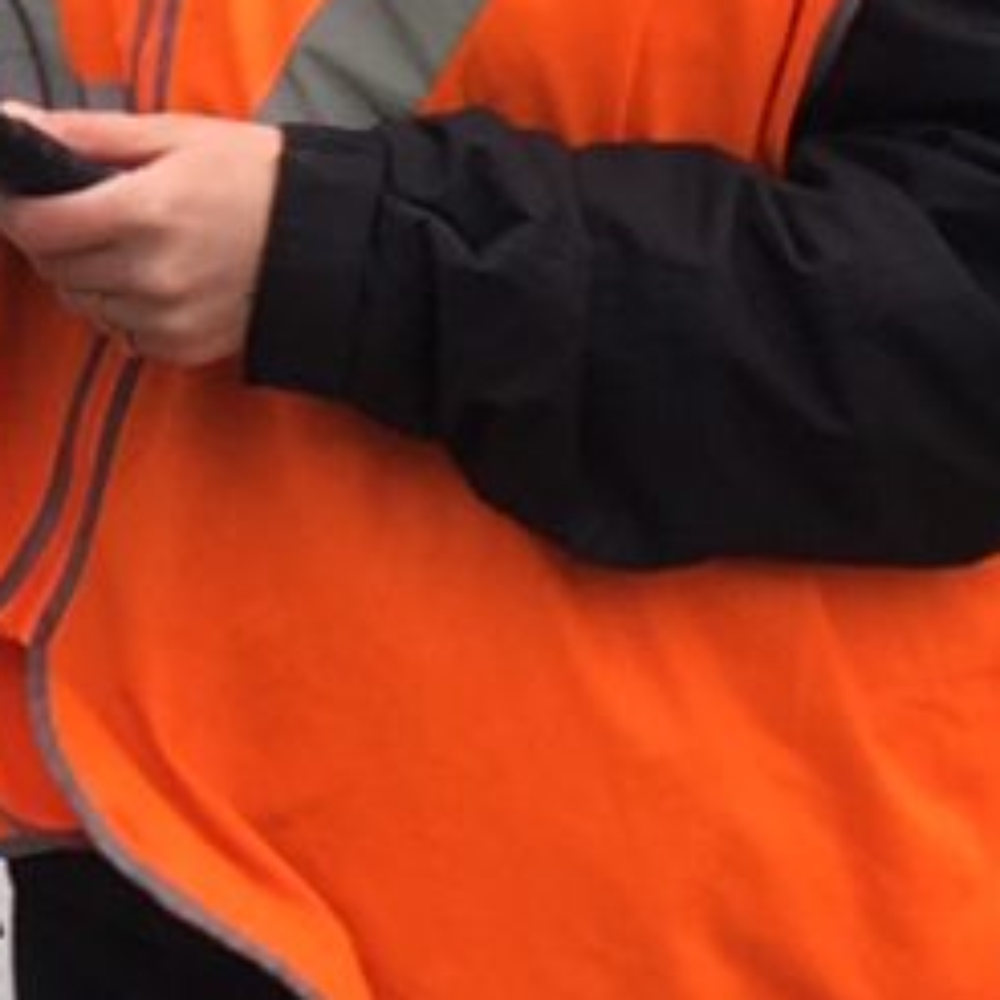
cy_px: -358
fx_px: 6537
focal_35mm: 200
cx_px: -837
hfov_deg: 8.4
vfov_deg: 8.6
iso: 25
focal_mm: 4.15
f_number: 2.2
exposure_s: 1/100
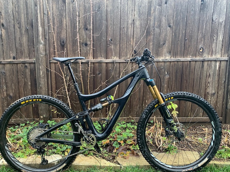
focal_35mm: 31
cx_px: 107
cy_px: 96
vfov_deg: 45.4
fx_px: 206
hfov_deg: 58.3
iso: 100
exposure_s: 1/60
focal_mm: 4.25
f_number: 1.8
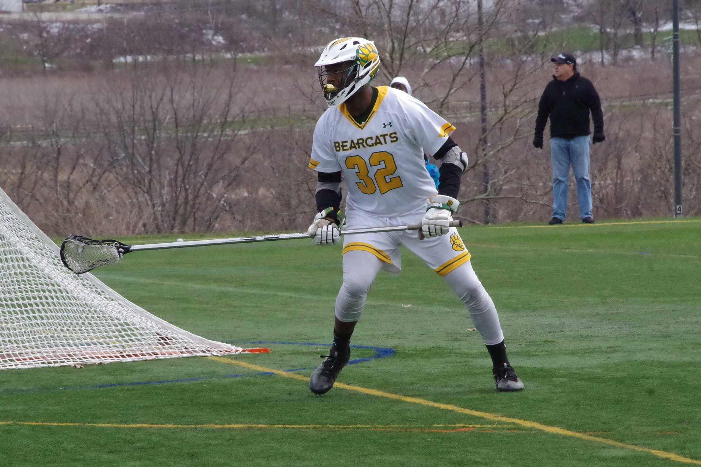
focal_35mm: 225
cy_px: 234
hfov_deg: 9.1
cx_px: 350
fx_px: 4381
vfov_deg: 6.1
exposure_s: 1/3200
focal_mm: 150
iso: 3200
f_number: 11
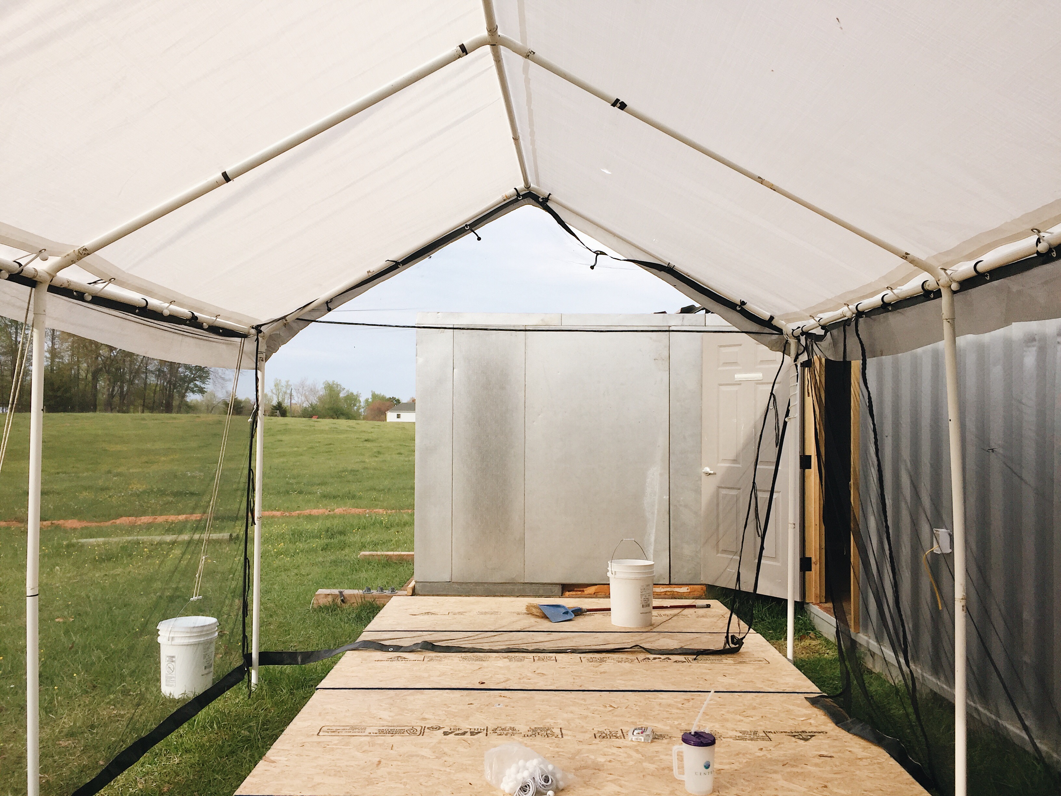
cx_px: 530
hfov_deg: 61.7
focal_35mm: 29
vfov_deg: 48.2
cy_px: 398
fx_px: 889
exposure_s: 1/514
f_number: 2.2
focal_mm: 4.15
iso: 32
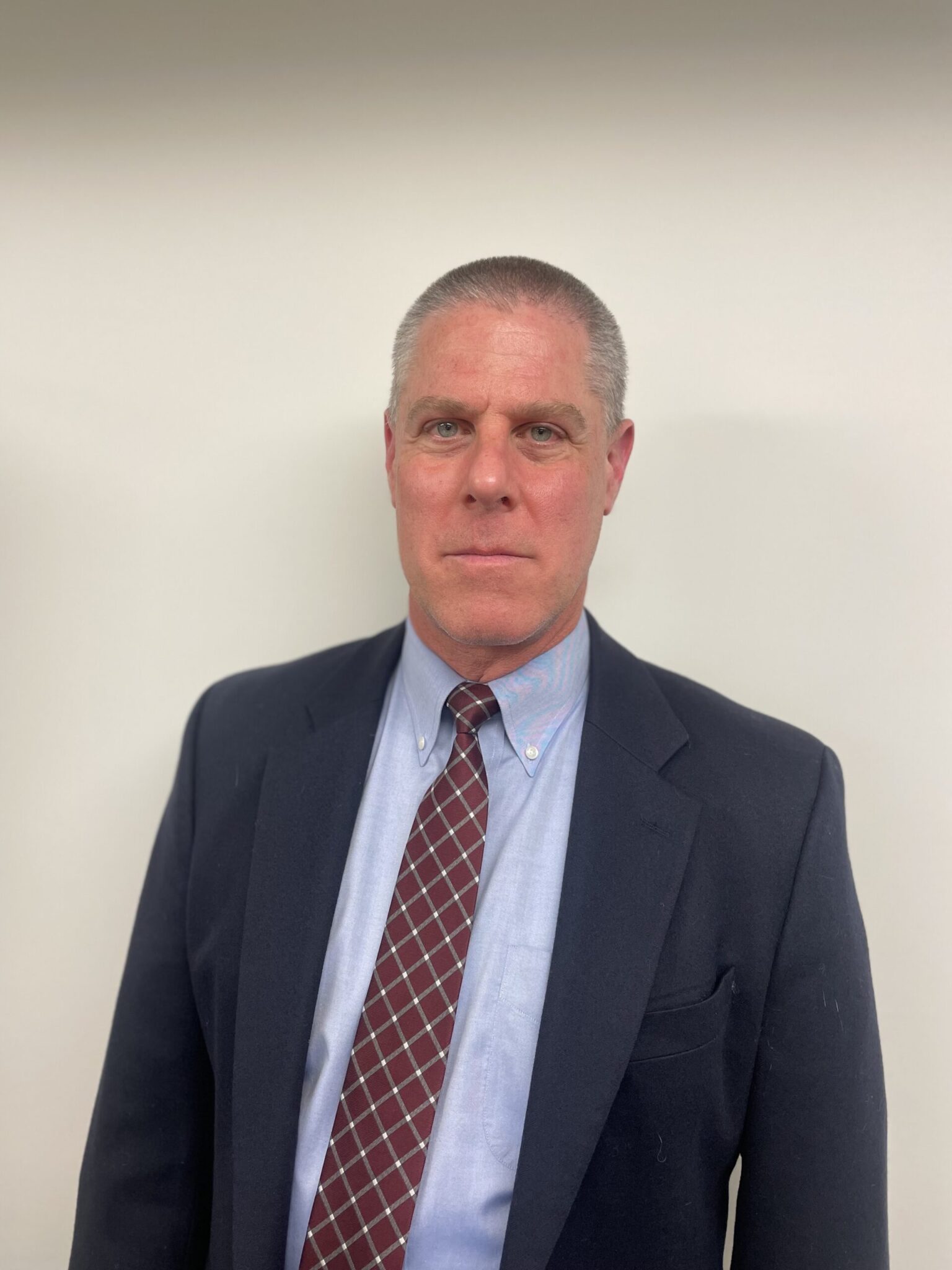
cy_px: 635
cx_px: 476
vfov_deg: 67.3
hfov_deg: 53.1
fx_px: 953
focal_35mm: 26
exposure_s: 1/120
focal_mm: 4.2
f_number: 1.6
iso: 80
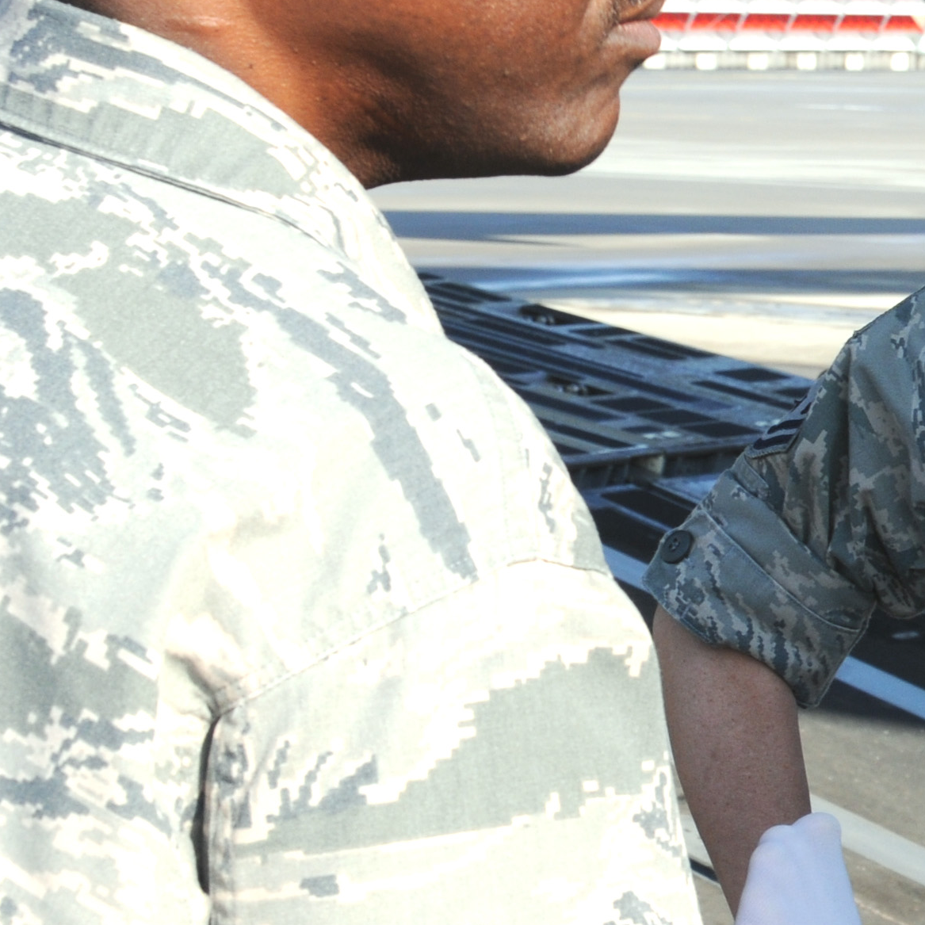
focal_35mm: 131
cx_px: 1093
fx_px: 3960
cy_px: 376
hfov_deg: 13.0
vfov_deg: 13.3
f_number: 8
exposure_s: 1/250
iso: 200
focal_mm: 28
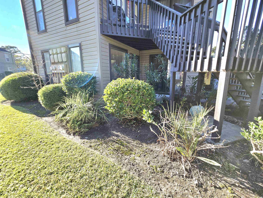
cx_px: 132
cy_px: 99
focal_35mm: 13
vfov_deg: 89.9
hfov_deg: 106.2
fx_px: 99
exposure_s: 1/476
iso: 50
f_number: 2.2
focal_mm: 2.2
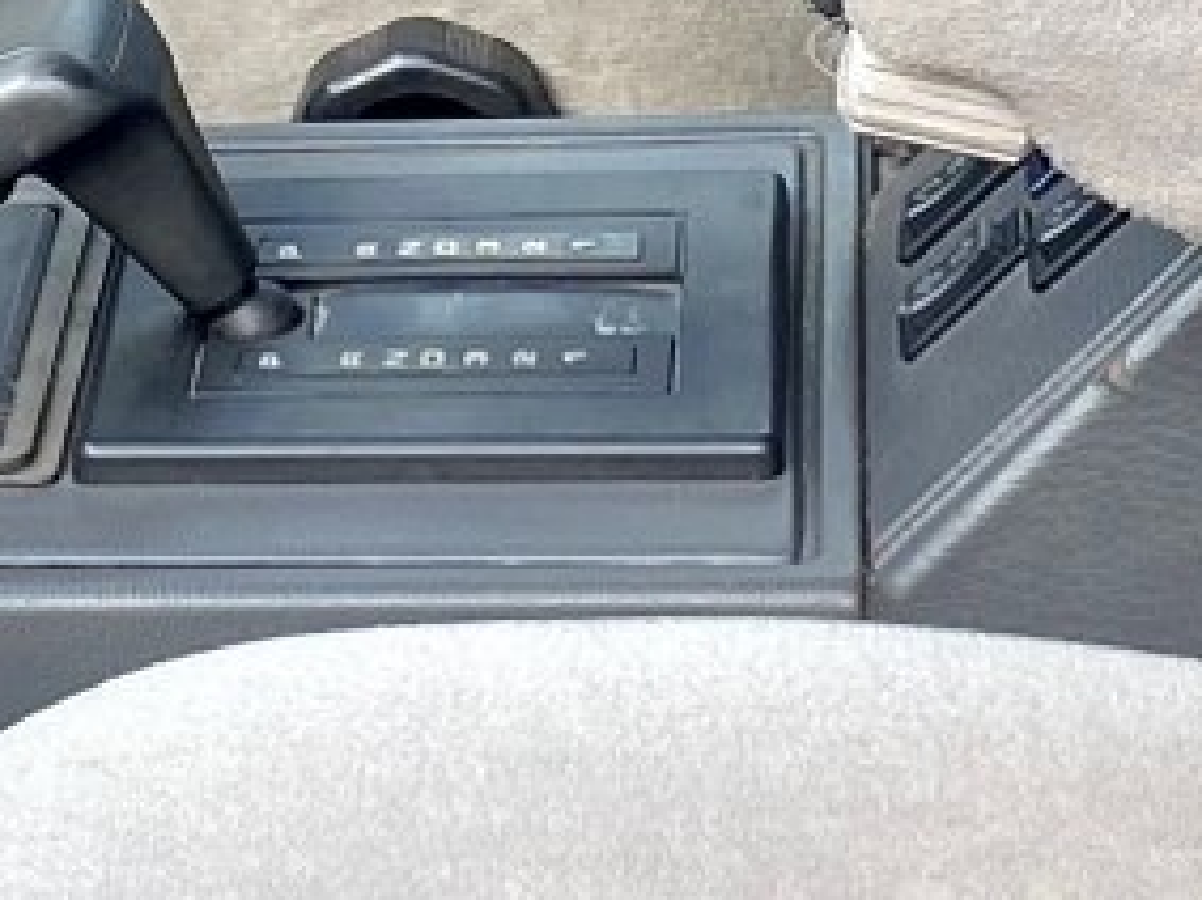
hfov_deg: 10.8
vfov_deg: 7.9
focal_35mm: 184
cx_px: 680
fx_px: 6386
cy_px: -463
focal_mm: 4.25
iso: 32
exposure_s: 1/418
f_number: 1.8
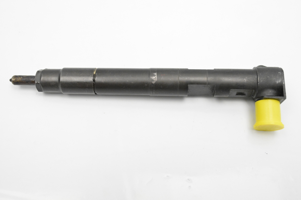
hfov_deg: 46.4
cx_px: 150
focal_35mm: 42
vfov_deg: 31.9
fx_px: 351
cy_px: 100
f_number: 7.1
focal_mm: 28
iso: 6400
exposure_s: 1/640
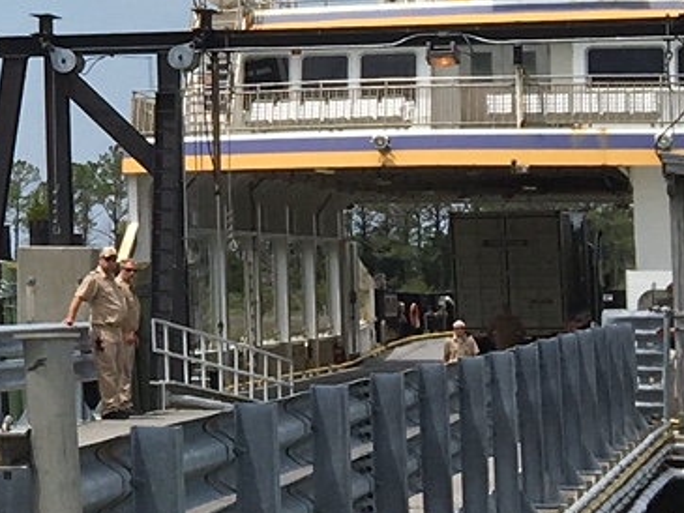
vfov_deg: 9.2
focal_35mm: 160
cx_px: -553
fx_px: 3163
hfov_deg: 11.4
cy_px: -22
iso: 25
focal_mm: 4.15
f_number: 2.2
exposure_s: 1/3205
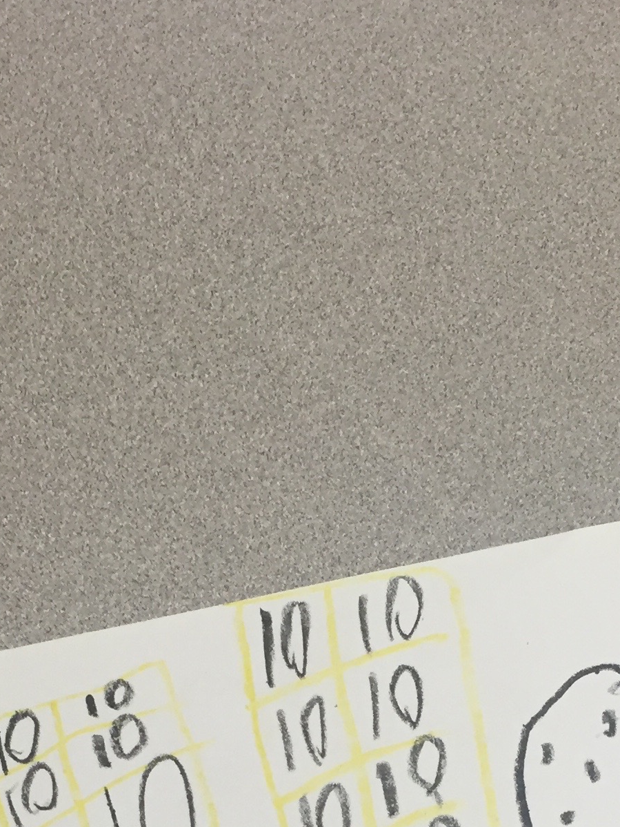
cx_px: 393
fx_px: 1886
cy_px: 953
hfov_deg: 18.6
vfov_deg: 23.0
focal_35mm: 79
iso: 32
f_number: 2.2
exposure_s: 1/30
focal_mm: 4.15
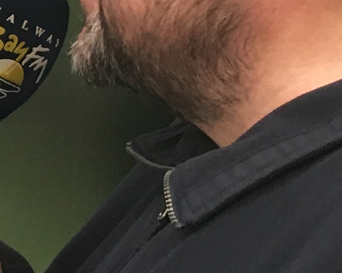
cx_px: -300
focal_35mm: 181
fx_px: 1831
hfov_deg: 10.0
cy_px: 22
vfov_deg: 8.5
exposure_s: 1/33
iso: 125
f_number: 2.2
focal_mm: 4.15
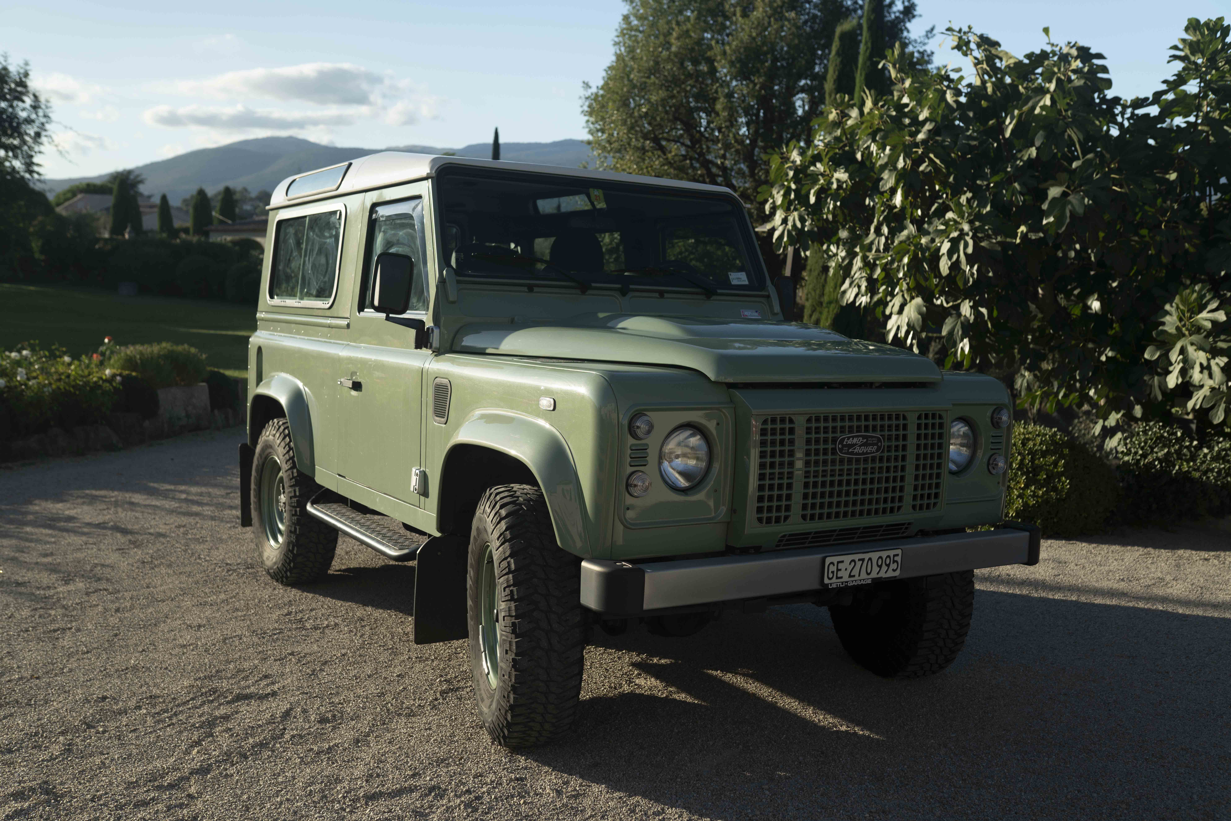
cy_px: 410
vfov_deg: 37.9
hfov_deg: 54.4
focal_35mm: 35
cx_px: 616
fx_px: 1197
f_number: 4.5
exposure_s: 1/125
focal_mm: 35
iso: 200
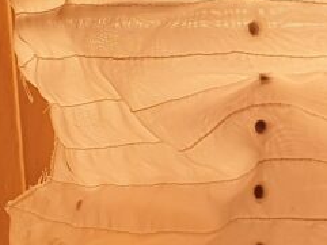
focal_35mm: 158
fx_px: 1493
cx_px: 516
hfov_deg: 11.8
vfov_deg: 9.3
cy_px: 275
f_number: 2.4
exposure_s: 1/104
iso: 50
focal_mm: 4.32
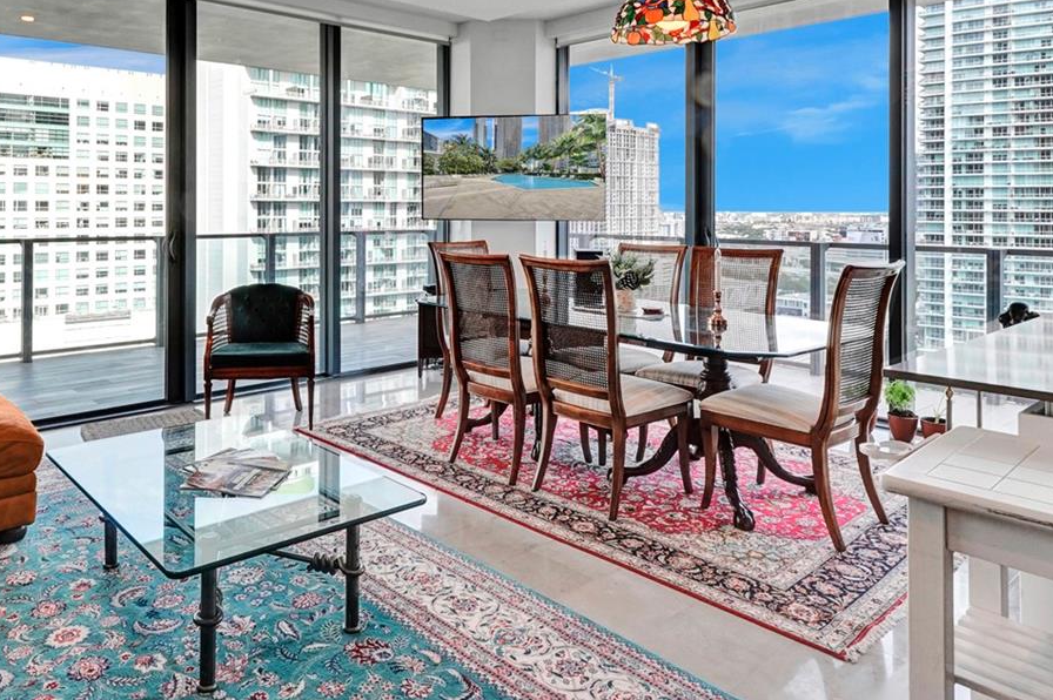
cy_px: 199
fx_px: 731
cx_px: 420
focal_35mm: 25
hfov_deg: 70.8
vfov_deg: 49.7
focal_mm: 14
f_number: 14
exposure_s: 1/160
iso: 1600
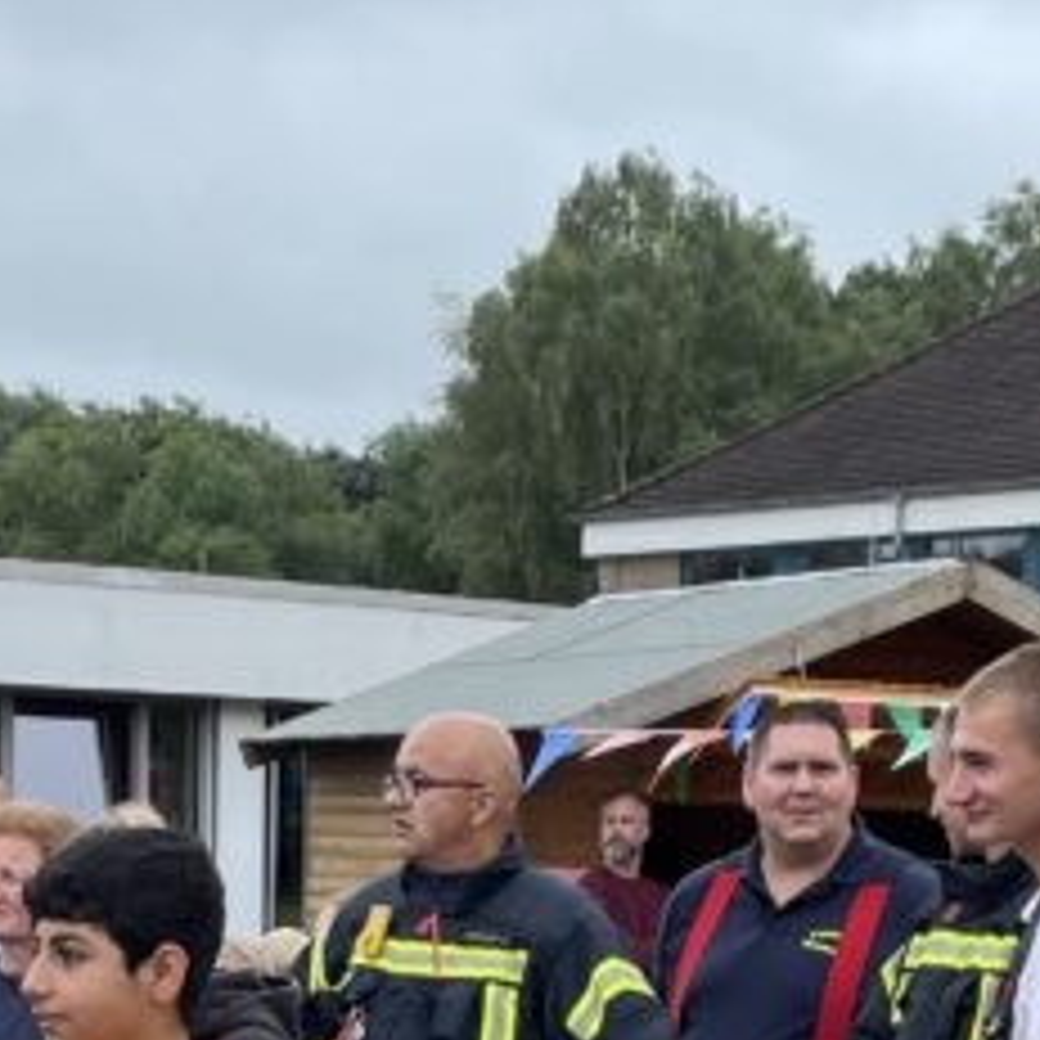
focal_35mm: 102
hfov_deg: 17.0
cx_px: 248
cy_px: 1202
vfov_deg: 16.4
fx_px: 3467
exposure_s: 1/807
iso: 32
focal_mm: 4.2
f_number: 1.6
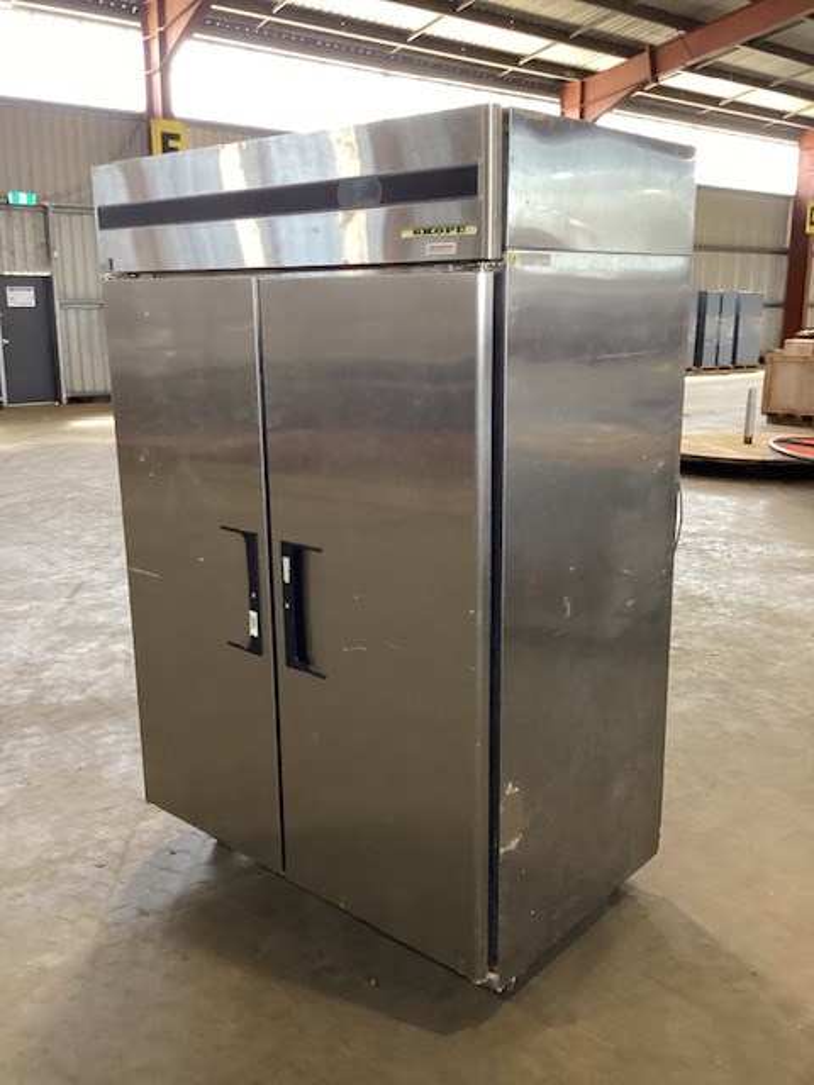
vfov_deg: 58.4
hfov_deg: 45.4
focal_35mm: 31
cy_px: 542
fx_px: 972
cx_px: 407
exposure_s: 1/50
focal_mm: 3.3
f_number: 2.4
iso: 250
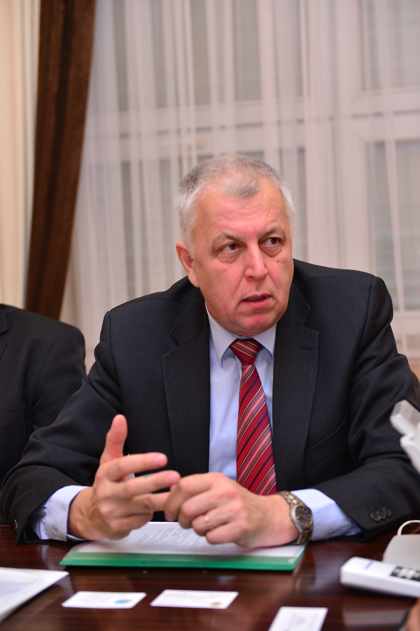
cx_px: 210
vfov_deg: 30.5
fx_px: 1155
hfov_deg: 20.6
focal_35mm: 66
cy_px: 316
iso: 250
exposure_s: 1/100
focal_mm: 66
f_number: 3.2
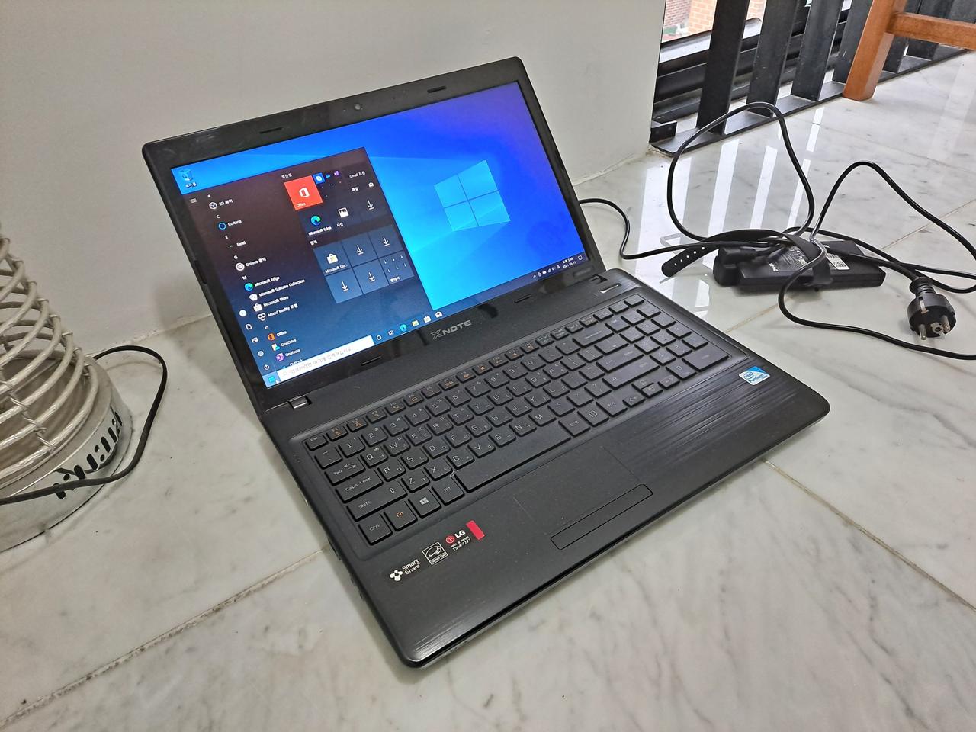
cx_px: 488
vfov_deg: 56.8
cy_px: 366
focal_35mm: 24
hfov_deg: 71.6
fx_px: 677
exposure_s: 1/60
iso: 200
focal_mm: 5.23
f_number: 1.8
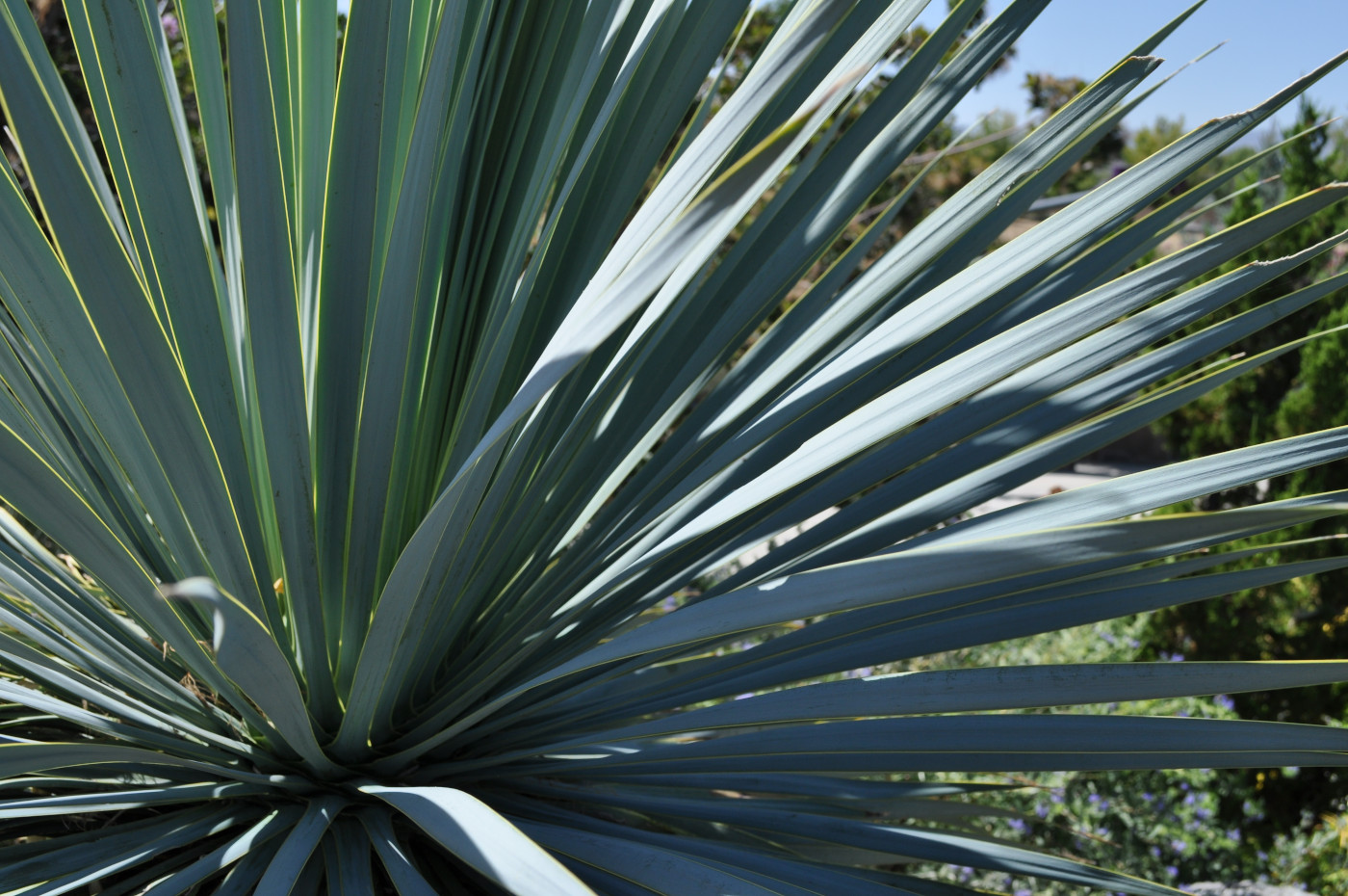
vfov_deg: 36.8
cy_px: 448
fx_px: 1346
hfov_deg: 53.2
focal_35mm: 36
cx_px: 674
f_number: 9
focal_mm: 24
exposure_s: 1/320
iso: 200
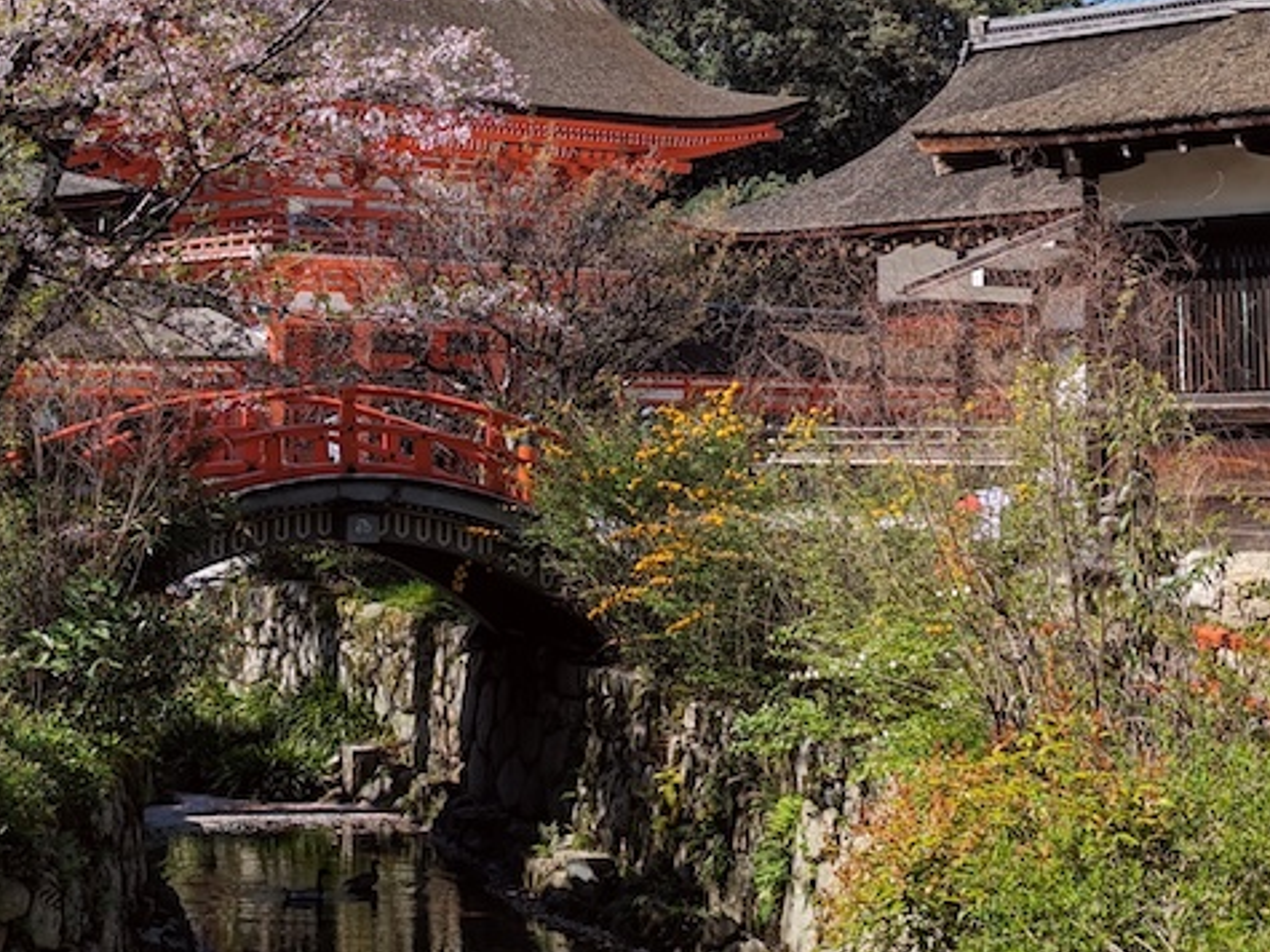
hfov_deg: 22.5
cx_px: 313
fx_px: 3154
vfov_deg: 17.1
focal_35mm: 86
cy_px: 227
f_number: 1.85
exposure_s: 1/1490
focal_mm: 6.81
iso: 42
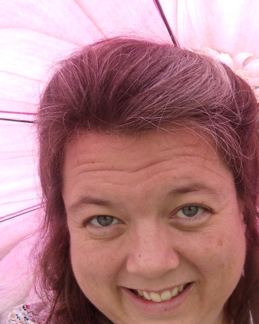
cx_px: 166
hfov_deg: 21.8
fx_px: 671
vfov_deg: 27.0
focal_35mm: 70
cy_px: 212
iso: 100
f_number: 3.5
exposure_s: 1/50
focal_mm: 6
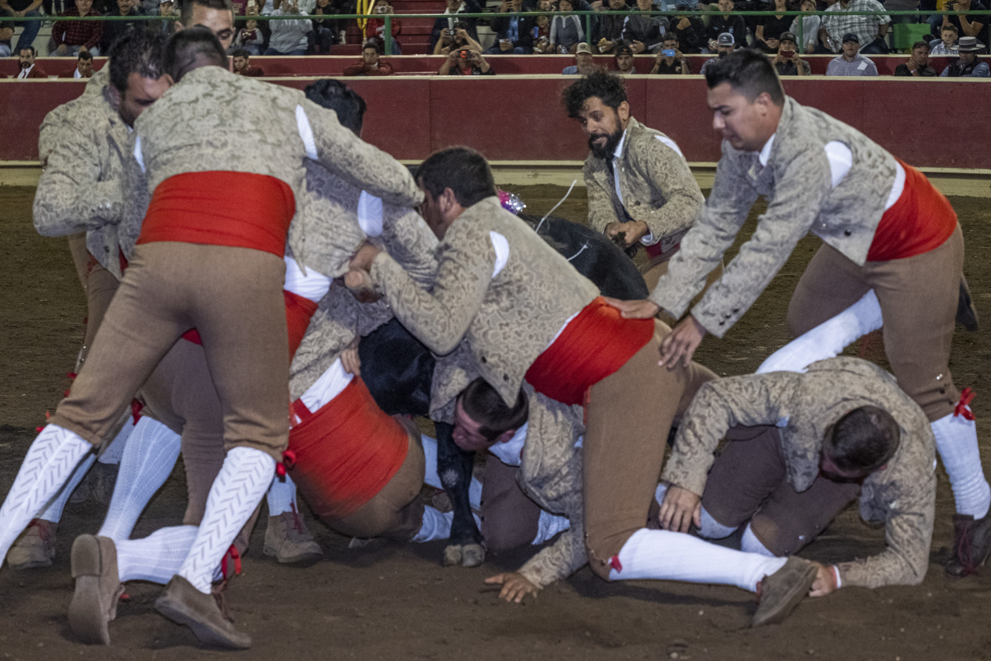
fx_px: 3055
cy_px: 330
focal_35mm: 111
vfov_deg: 12.3
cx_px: 496
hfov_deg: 18.4
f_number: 4.5
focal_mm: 74.1
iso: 2000
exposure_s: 1/250
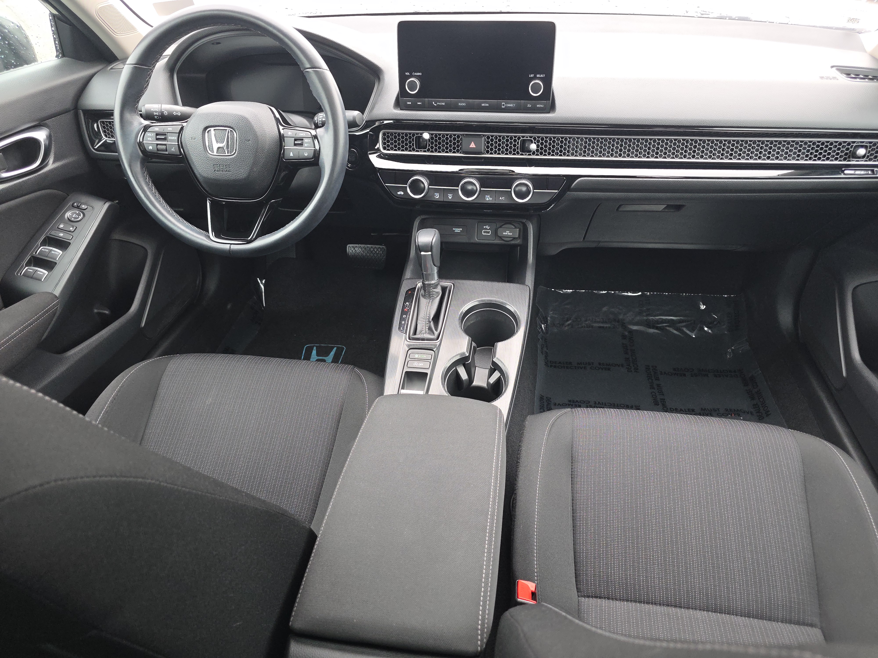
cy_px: 329
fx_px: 583
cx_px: 439
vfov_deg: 58.9
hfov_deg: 73.9
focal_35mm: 23
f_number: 1.7
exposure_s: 1/180
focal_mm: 6.3
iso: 200
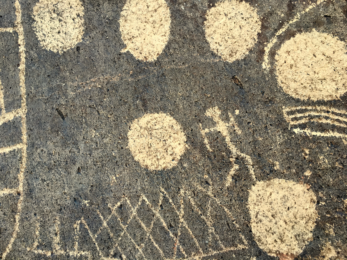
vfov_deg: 48.2
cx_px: 174
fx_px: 291
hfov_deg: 61.7
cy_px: 130
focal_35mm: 29
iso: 25
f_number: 2.2
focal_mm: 4.15
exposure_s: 1/60
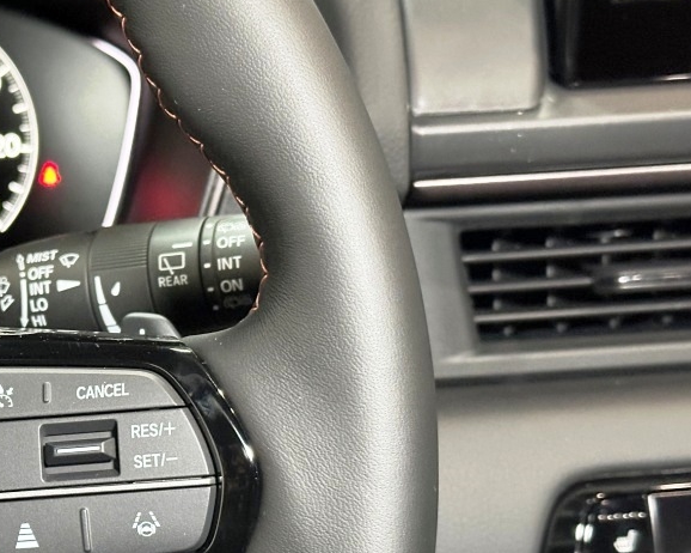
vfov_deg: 18.3
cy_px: 450
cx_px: 97
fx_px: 1697
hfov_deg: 22.6
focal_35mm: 83
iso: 640
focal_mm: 6.86
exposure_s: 1/30
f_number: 1.78
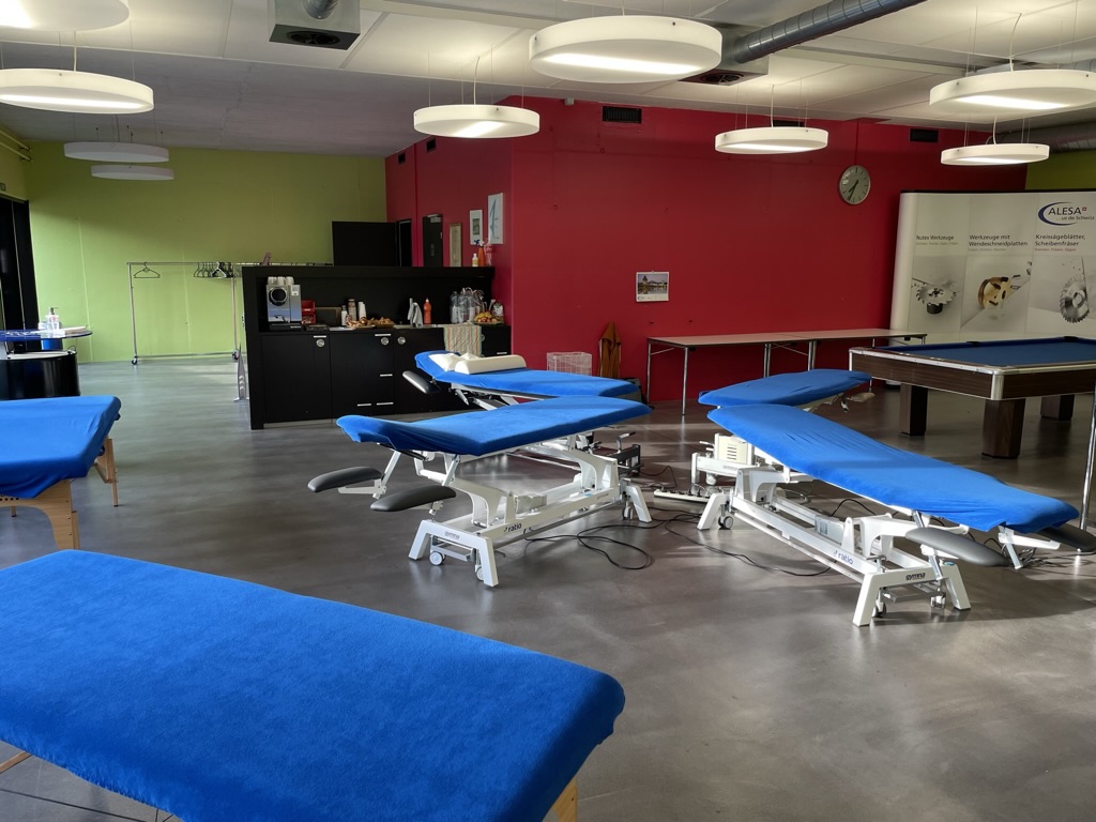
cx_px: 548
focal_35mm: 26
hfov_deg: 67.3
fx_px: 823
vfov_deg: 53.1
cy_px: 411
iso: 80
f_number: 1.6
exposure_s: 1/100
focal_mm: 4.2
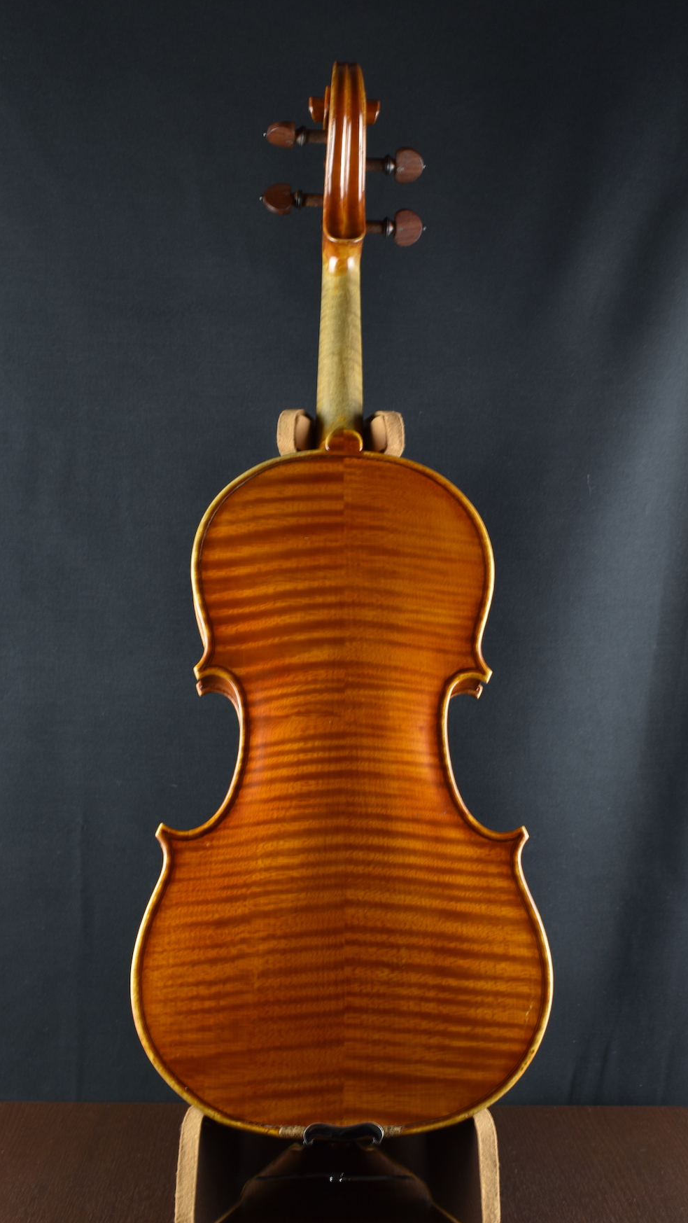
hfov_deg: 23.5
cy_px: 605
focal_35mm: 51
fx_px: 1654
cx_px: 367
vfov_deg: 40.6
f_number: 11
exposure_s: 1
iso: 100
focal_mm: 32
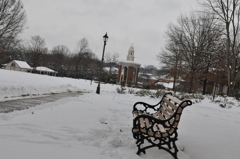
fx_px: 320
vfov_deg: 28.0
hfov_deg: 41.2
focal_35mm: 48
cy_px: 80
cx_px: 120
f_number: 8
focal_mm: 32
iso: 200
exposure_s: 1/640
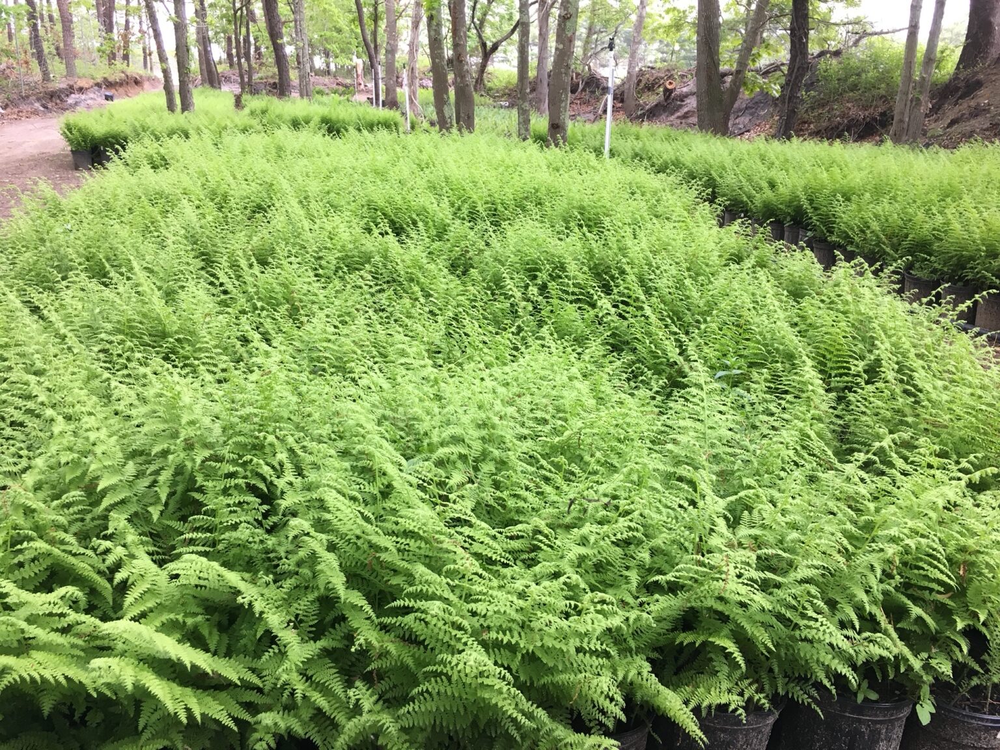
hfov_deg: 61.7
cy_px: 375
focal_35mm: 29
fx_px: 838
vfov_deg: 48.2
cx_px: 500
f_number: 2.2
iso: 25
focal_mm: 4.15
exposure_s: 1/30
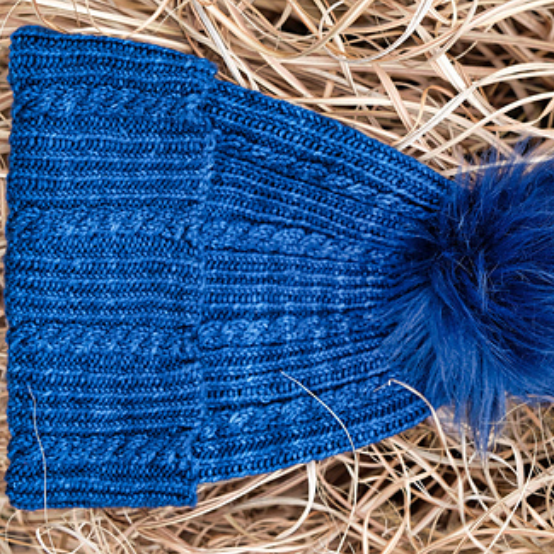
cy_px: 282
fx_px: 851
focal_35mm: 47
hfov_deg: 36.0
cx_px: 327
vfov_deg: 36.1
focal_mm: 24.3
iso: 200
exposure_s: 1/180
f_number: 4
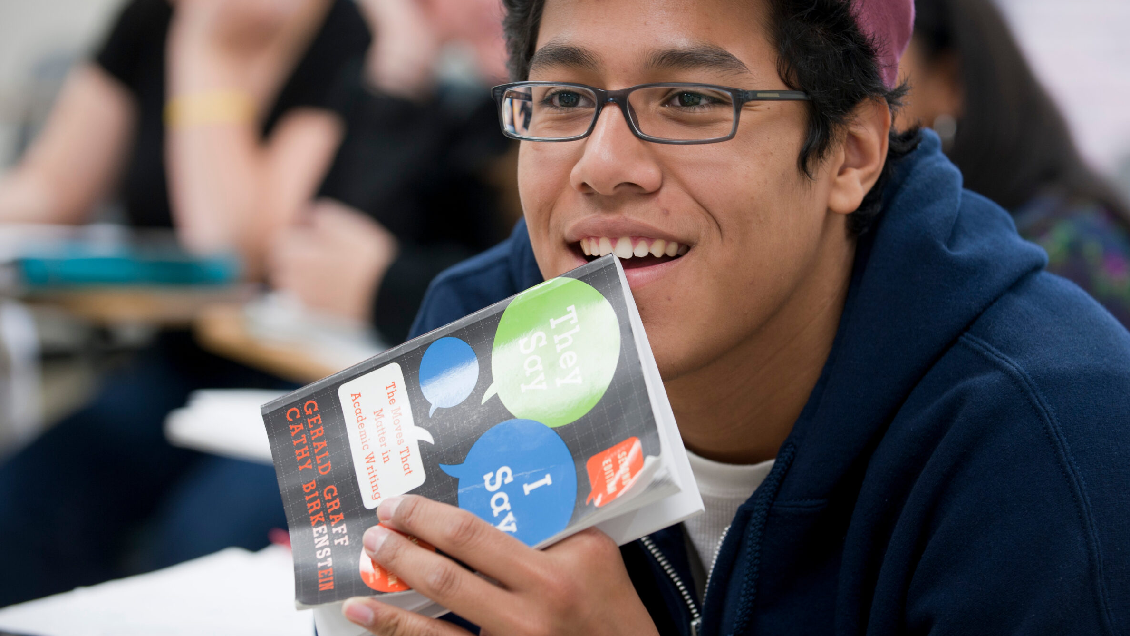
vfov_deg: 10.5
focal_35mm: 115
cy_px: 236
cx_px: 598
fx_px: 3446
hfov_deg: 18.6
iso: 400
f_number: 3.5
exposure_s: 1/80
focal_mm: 102
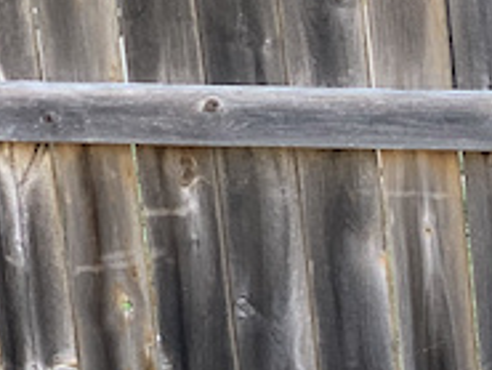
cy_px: 548
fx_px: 3200
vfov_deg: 6.5
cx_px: 1003
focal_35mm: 225
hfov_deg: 8.3
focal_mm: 6
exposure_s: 1/122
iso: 80
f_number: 2.4
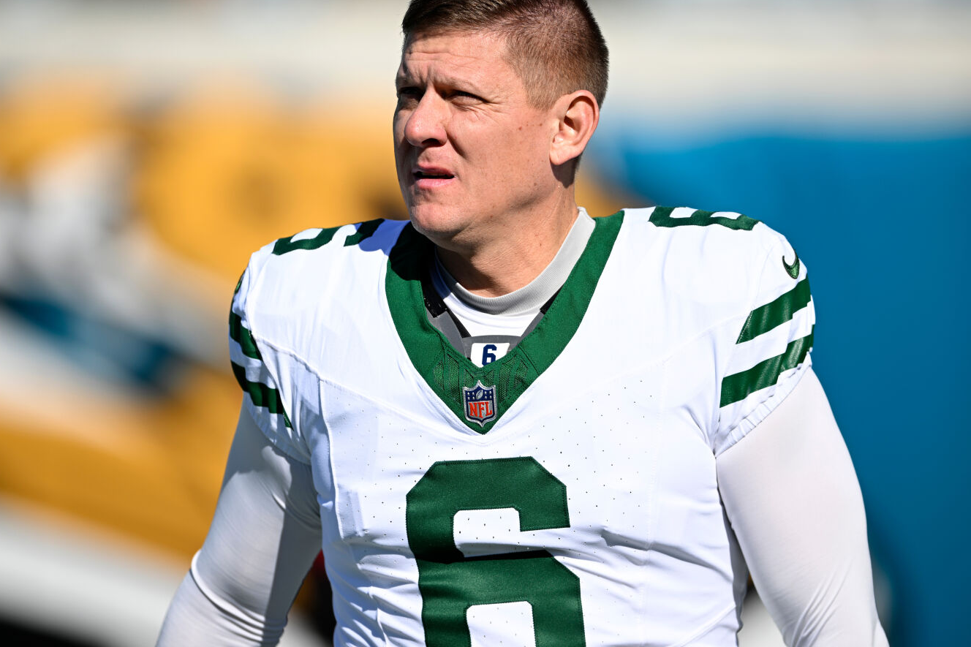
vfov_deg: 2.6
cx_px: 494
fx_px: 14319
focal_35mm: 531
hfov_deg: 3.9
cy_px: 264
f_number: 2.8
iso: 64
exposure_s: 1/1600
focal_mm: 400
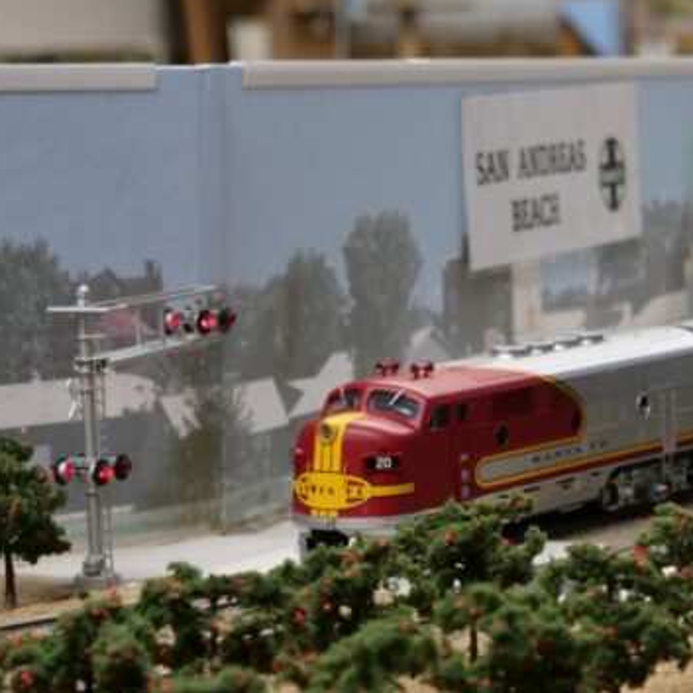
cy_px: 440
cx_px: 634
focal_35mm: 143
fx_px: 3239
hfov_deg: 12.1
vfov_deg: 12.2
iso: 640
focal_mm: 38
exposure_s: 1/100
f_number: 3.9
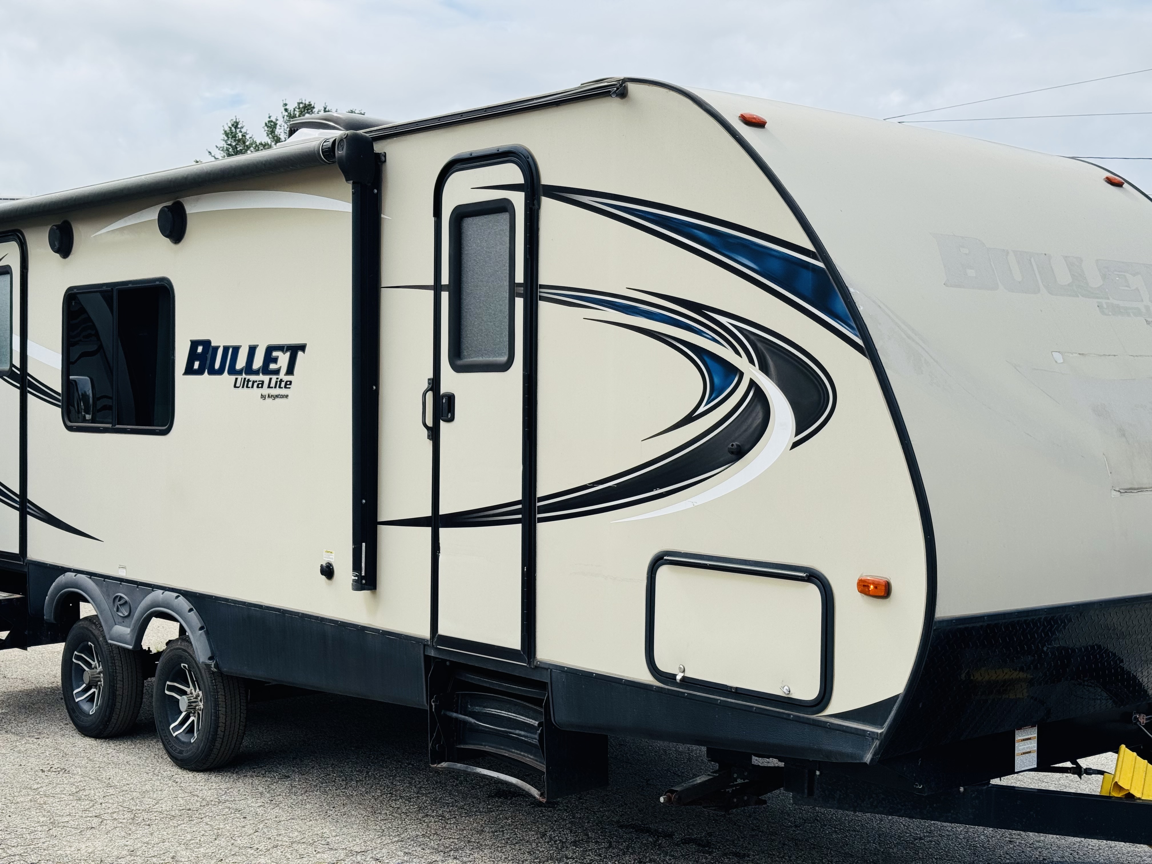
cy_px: 432
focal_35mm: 48
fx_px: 1597
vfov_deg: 30.3
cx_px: 576
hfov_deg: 39.7
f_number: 1.78
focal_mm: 6.76
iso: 64
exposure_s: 1/4975
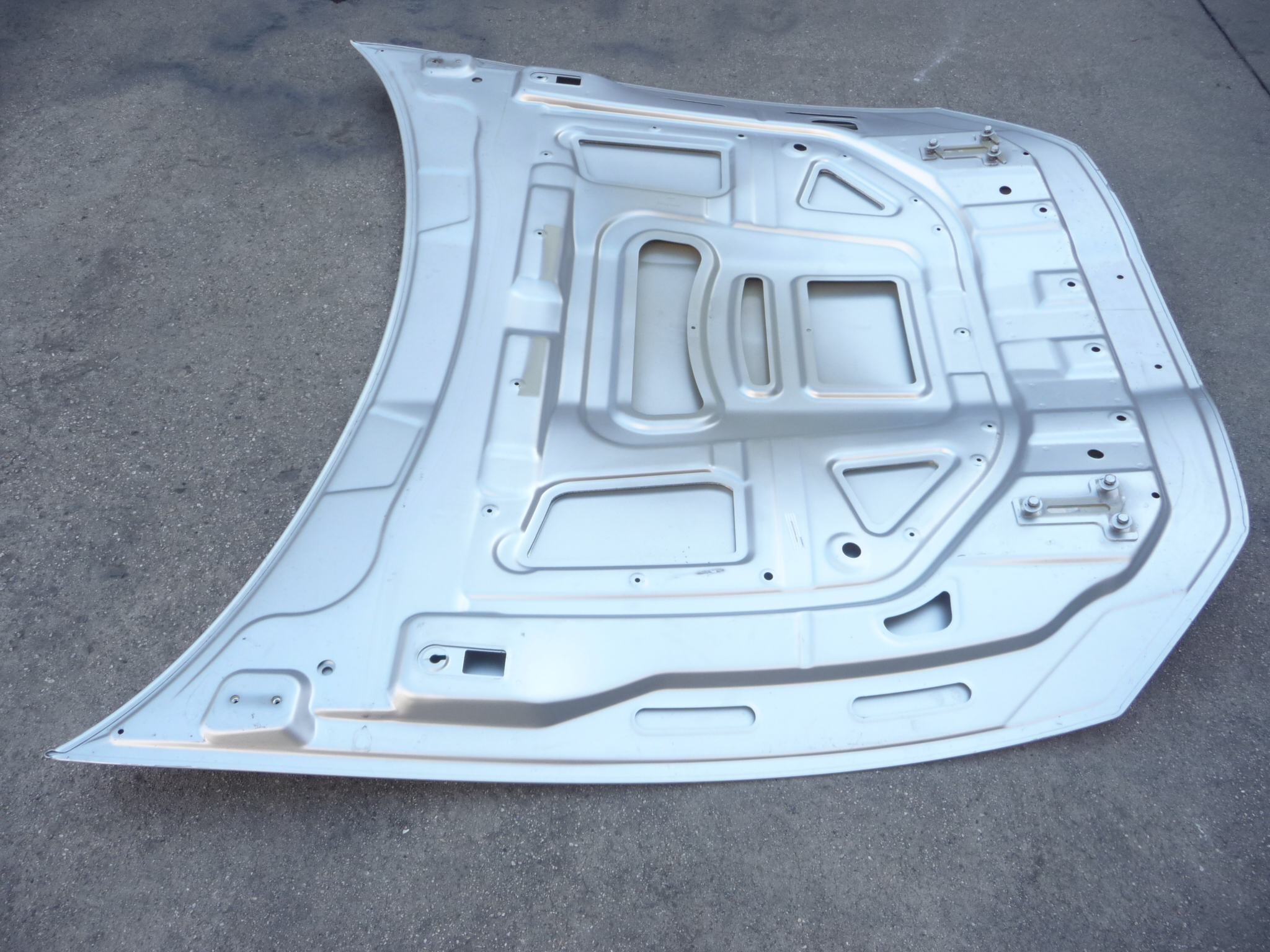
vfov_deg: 49.7
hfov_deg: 63.4
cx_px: 635
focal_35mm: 28
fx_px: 1027
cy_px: 476
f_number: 3.3
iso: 100
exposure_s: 1/125
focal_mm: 4.7
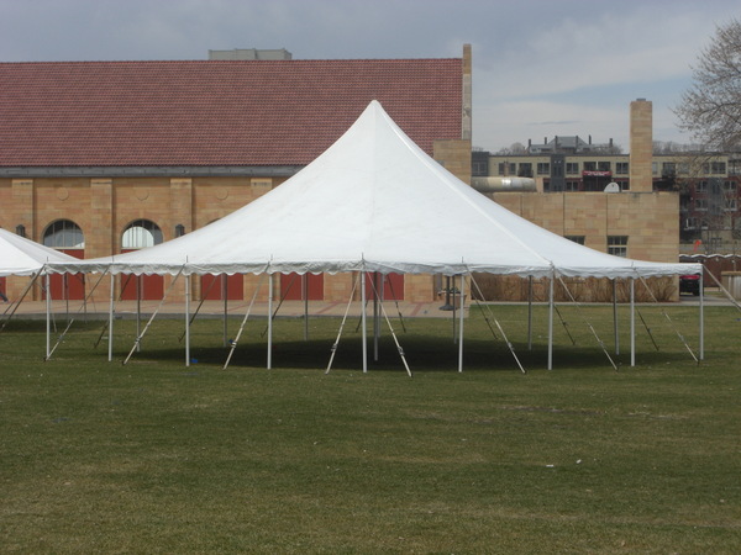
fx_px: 2034
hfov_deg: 20.7
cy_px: 278
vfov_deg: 15.6
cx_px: 370
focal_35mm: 95
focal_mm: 19.7
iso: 80
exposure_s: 1/400
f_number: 6.9
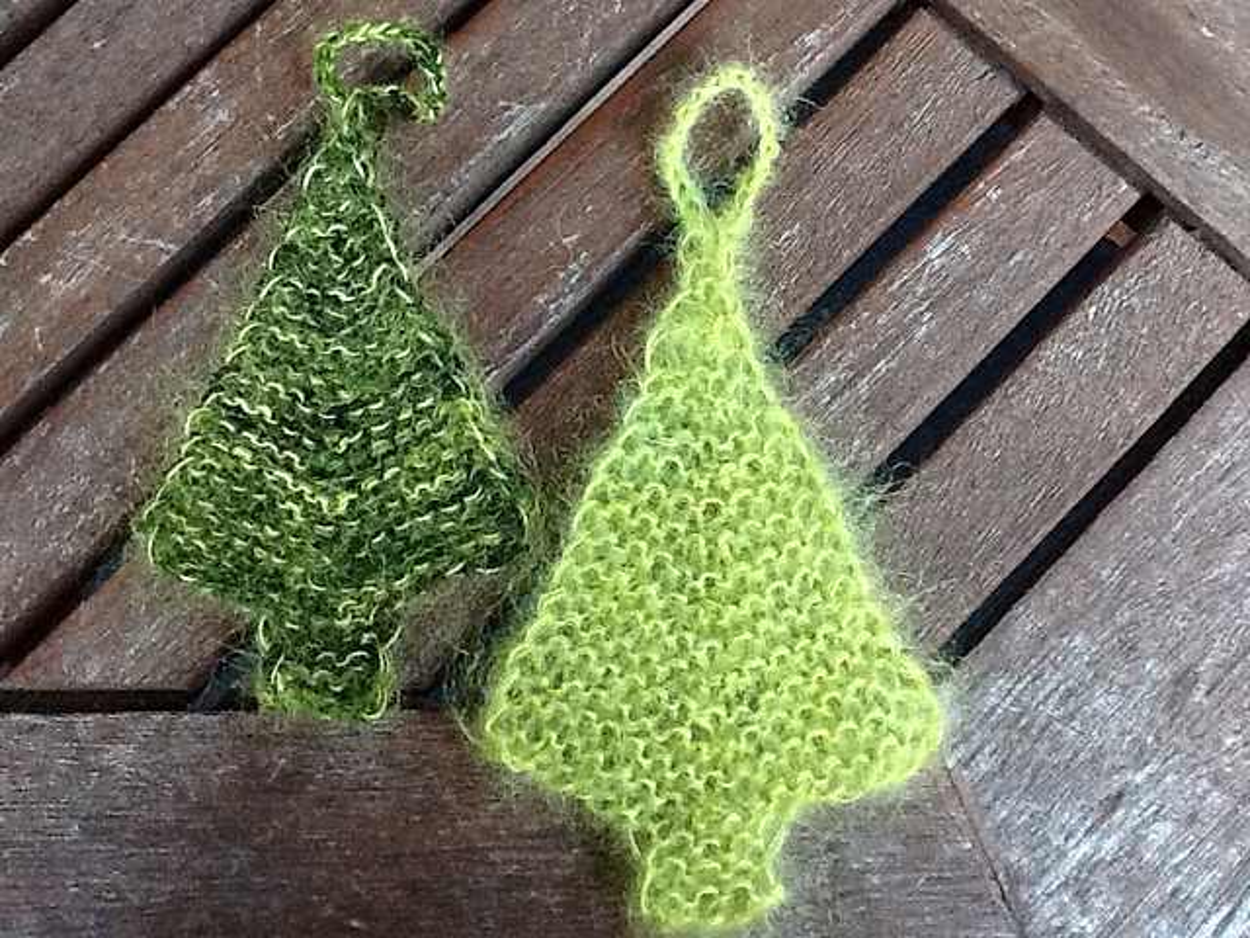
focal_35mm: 44
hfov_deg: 42.9
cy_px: 469
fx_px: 1589
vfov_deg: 32.9
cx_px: 625
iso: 160
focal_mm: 2.03
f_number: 2.4
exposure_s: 1/30
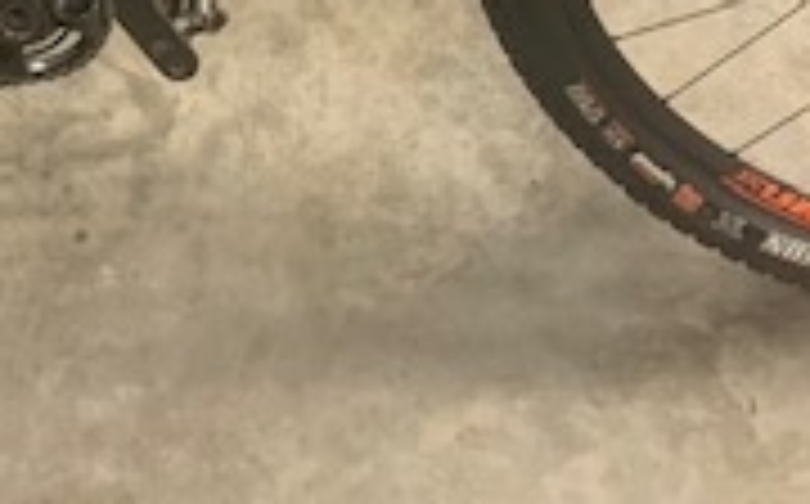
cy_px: -360
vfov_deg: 12.3
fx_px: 2161
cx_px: 202
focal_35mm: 98
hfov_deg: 21.1
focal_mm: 4.25
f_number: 1.8
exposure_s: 1/38
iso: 400
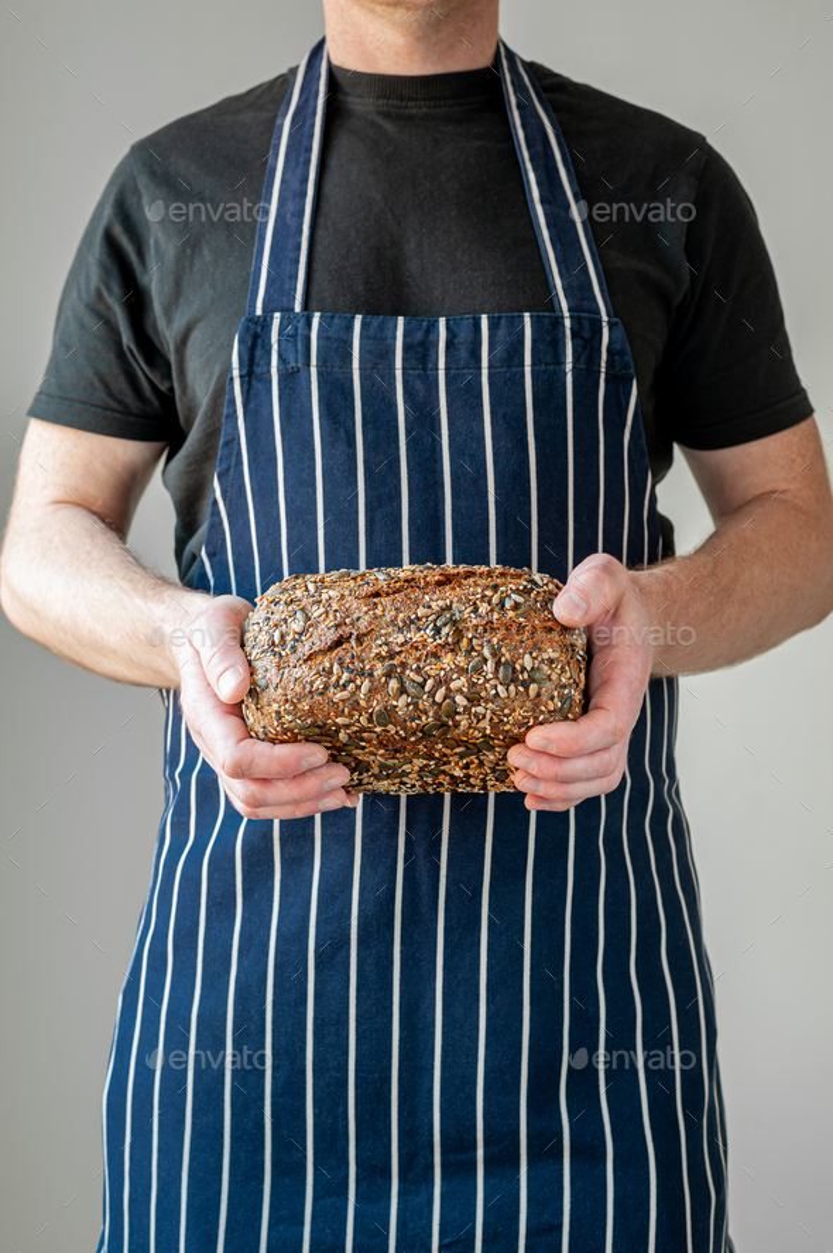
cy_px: 626
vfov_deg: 39.6
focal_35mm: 50
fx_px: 1738
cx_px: 416
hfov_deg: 27.0
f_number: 5.6
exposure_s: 1/6
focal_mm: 50
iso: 400
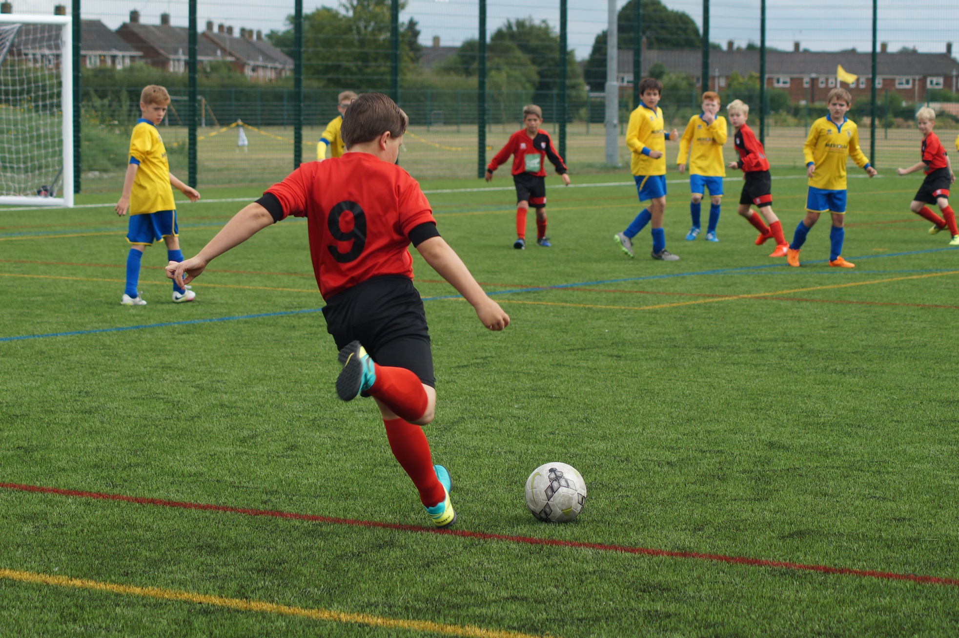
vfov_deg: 13.0
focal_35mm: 105
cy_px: 319
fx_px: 2794
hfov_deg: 19.5
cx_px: 480
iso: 100
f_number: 5
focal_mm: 70
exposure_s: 1/400
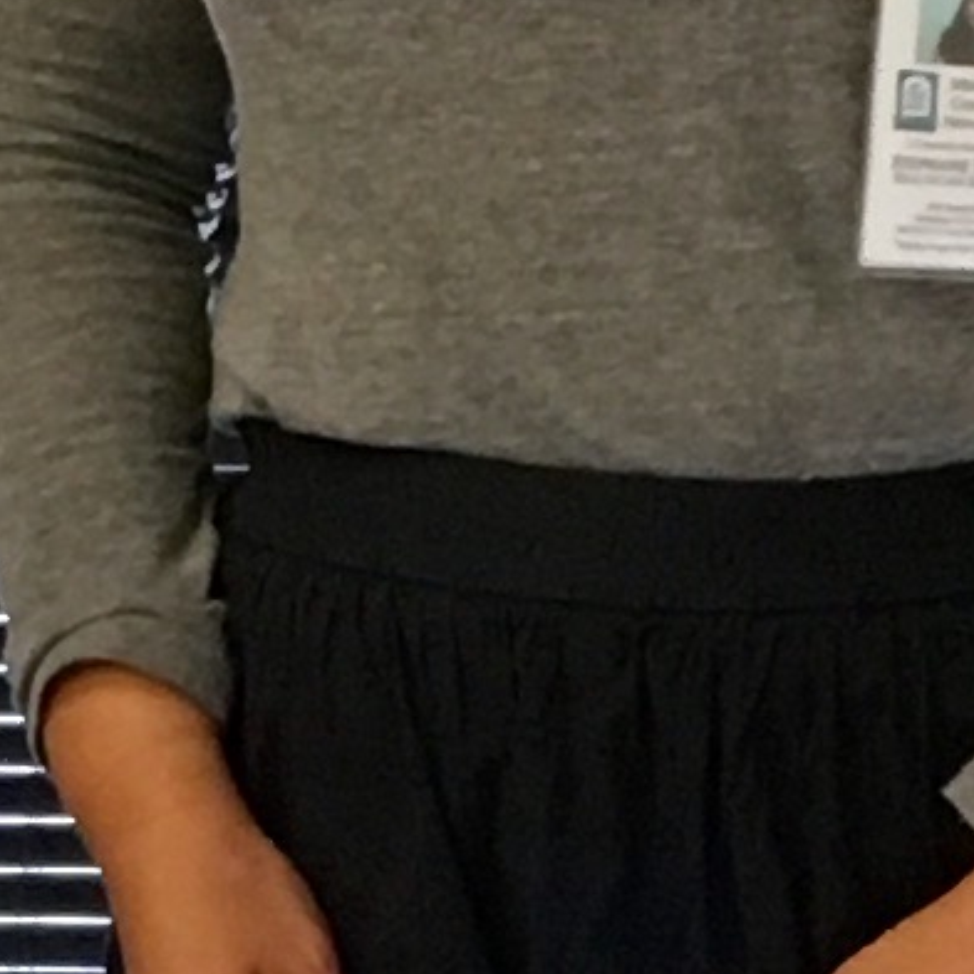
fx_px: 8372
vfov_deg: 6.6
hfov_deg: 6.7
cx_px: 248
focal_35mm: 263
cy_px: 974
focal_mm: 4.15
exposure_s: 1/30
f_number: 2.2
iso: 100
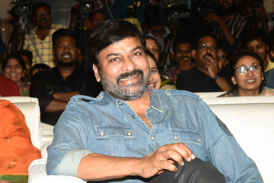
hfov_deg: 13.1
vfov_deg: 8.7
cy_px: 92
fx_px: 1195
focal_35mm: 157
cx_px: 137
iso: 1250
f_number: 10
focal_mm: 105
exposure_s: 1/125
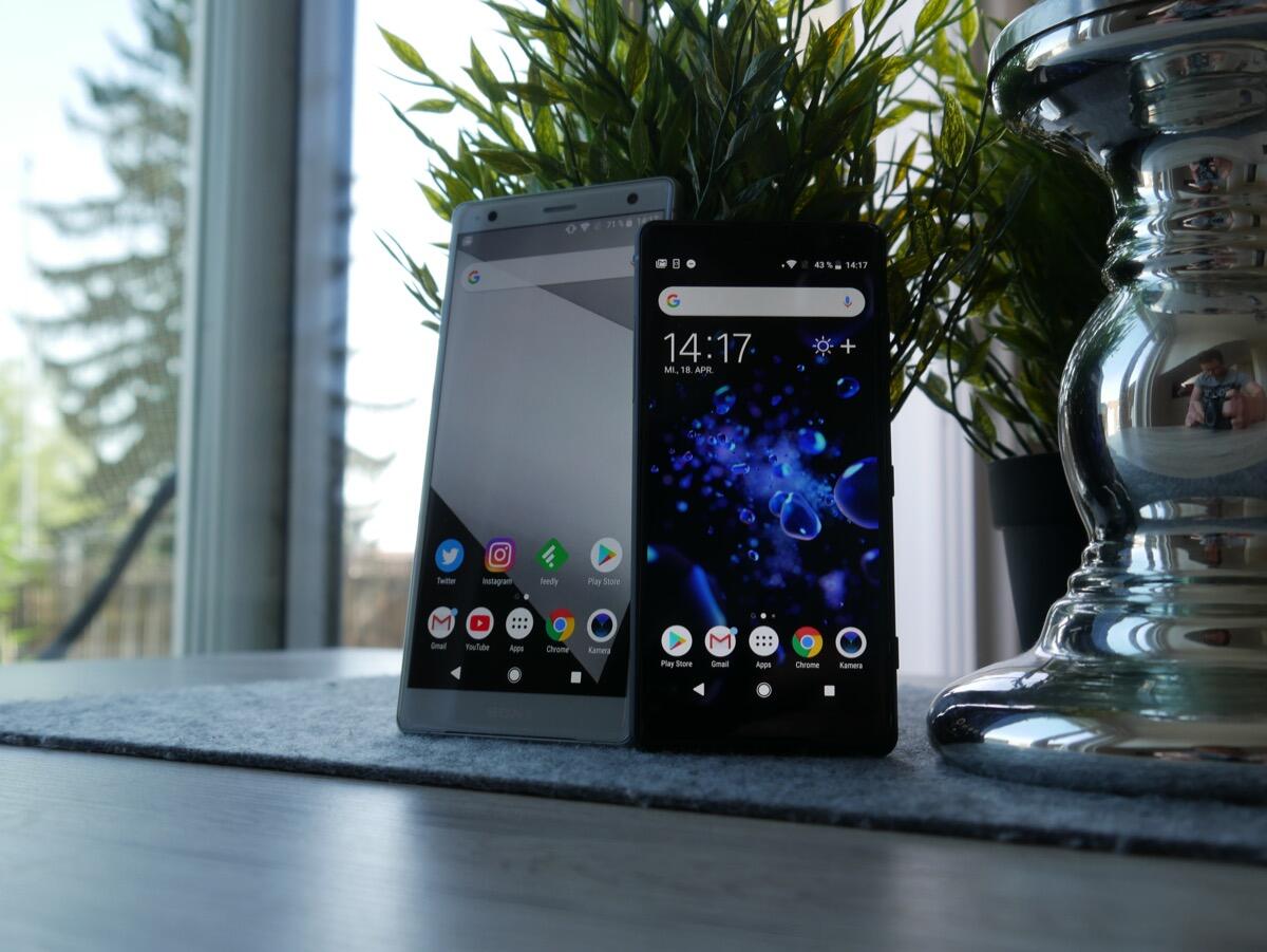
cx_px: 634
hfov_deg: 46.8
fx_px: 1465
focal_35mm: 40
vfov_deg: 36.0
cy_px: 476
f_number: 5
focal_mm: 20
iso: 200
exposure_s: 1/125
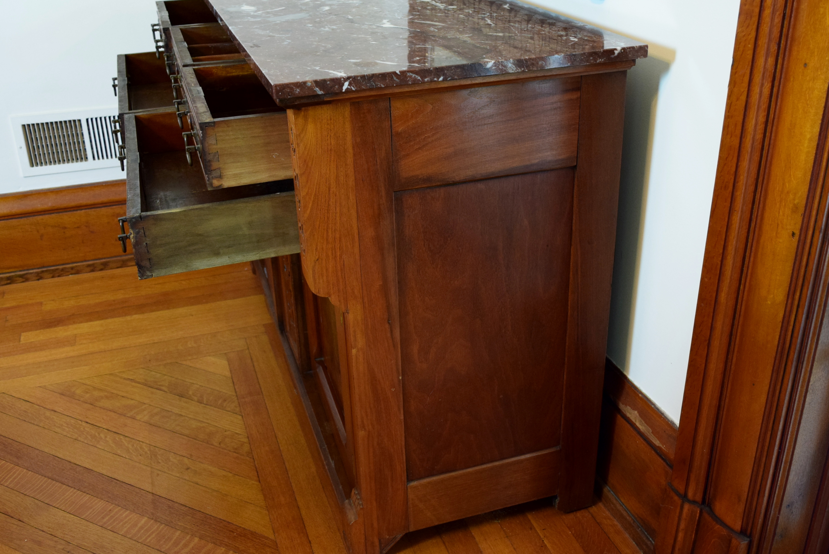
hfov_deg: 53.1
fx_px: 830
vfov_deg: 36.9
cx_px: 414
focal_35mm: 36
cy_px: 277
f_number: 6.3
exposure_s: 1/15
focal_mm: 24
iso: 1600
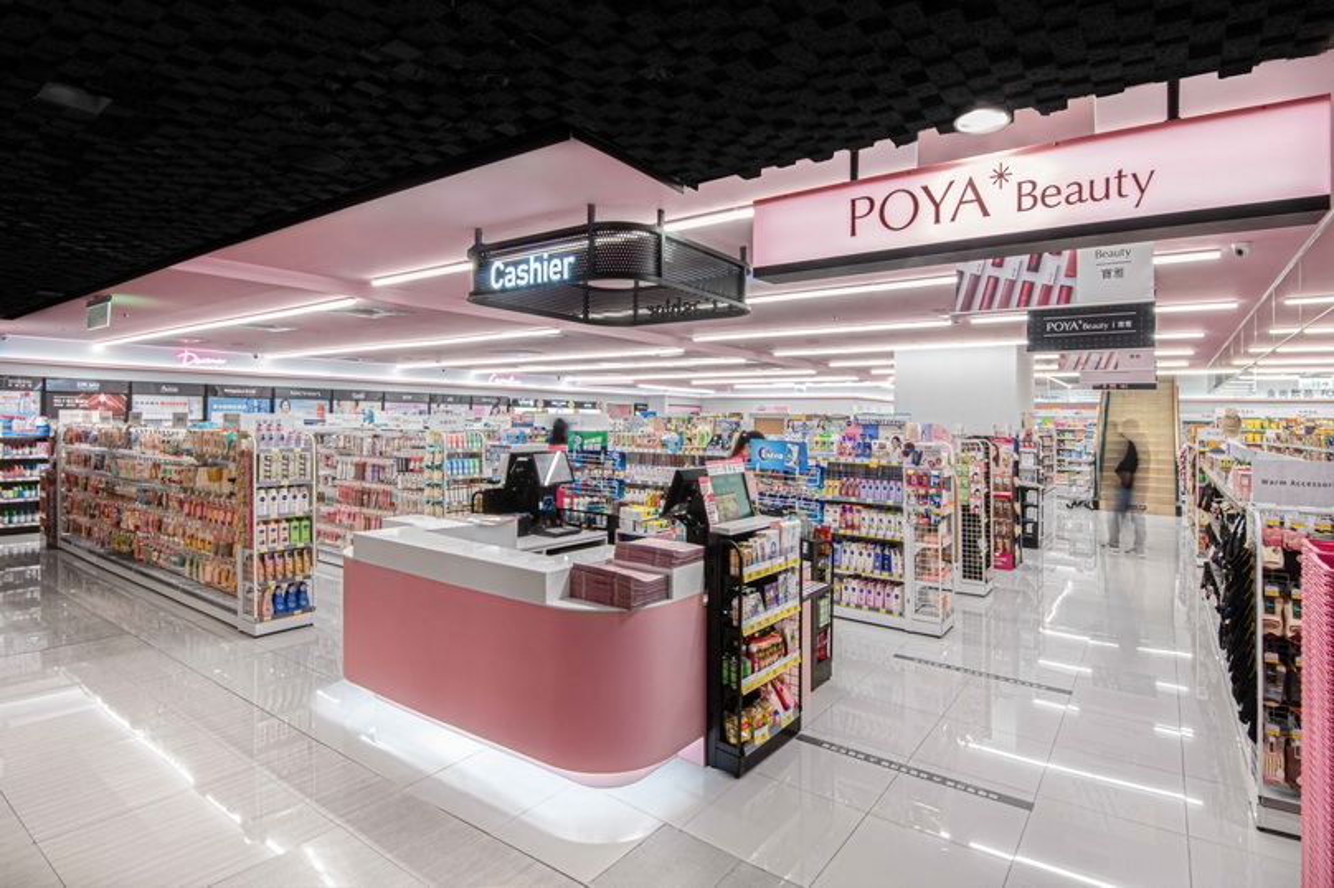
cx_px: 667
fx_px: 593
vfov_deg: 73.7
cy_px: 444
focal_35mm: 16
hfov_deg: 96.8
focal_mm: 16
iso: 50
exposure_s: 1.6
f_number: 22
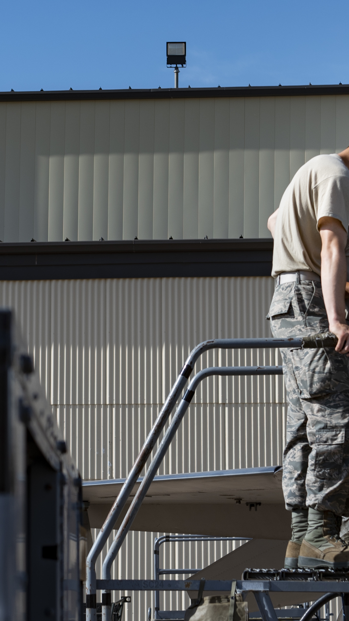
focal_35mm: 129
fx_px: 2123
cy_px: 323
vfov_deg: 16.6
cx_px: 103
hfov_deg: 9.4
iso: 100
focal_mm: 50
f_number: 6.3
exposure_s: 1/400
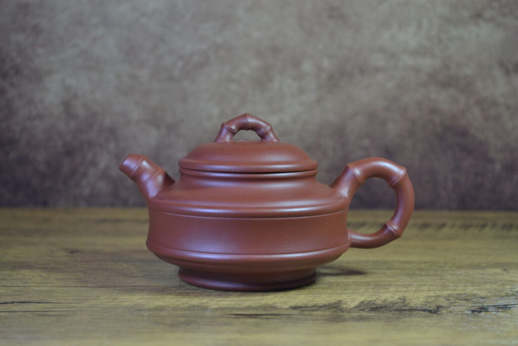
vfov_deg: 18.9
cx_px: 259
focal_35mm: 72
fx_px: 1036
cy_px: 173
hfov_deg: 28.1
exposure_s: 1/8
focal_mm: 48
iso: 100
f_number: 5.3
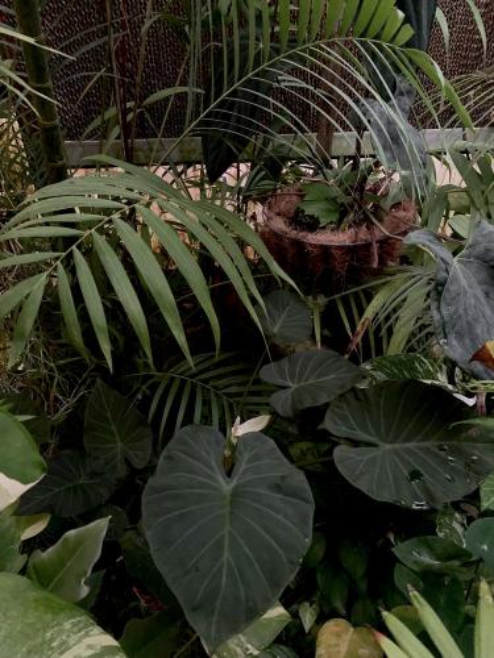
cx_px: 247
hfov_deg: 53.1
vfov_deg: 67.3
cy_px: 329
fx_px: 495
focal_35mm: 26
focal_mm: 4.25
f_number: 1.8
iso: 1250
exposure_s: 1/15
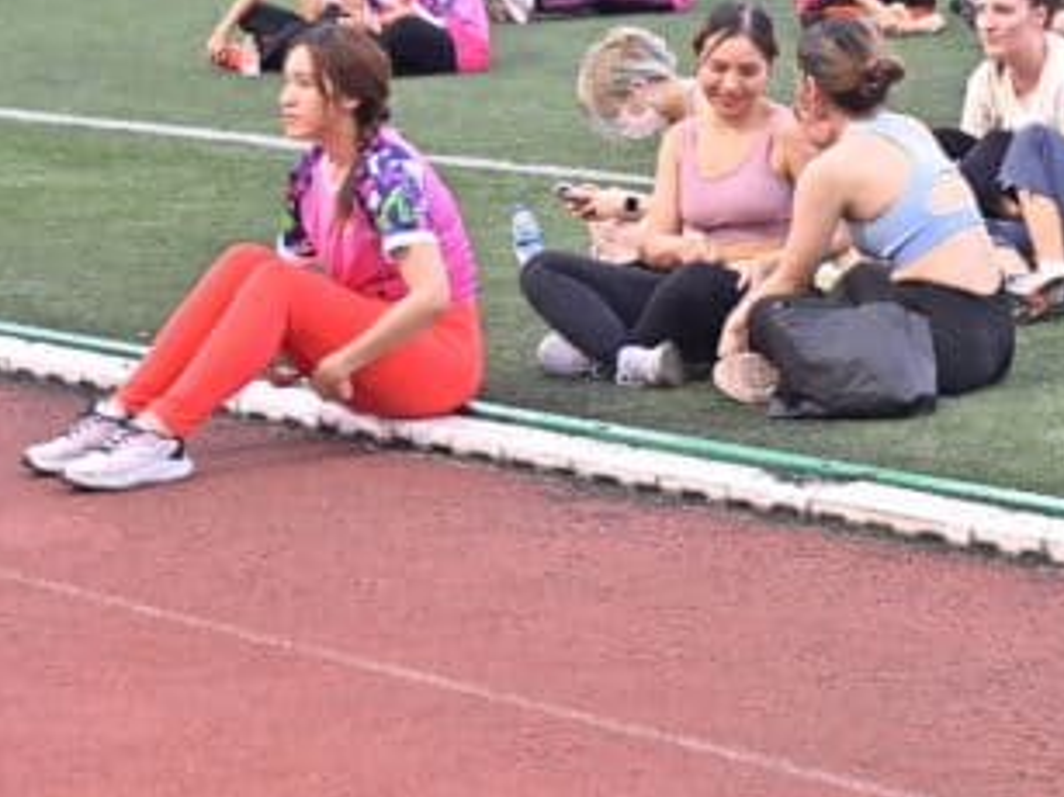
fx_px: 4578
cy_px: -3
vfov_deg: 9.9
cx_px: 1265
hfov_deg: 12.9
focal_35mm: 149
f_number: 5
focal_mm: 62
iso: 640
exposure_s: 1/160
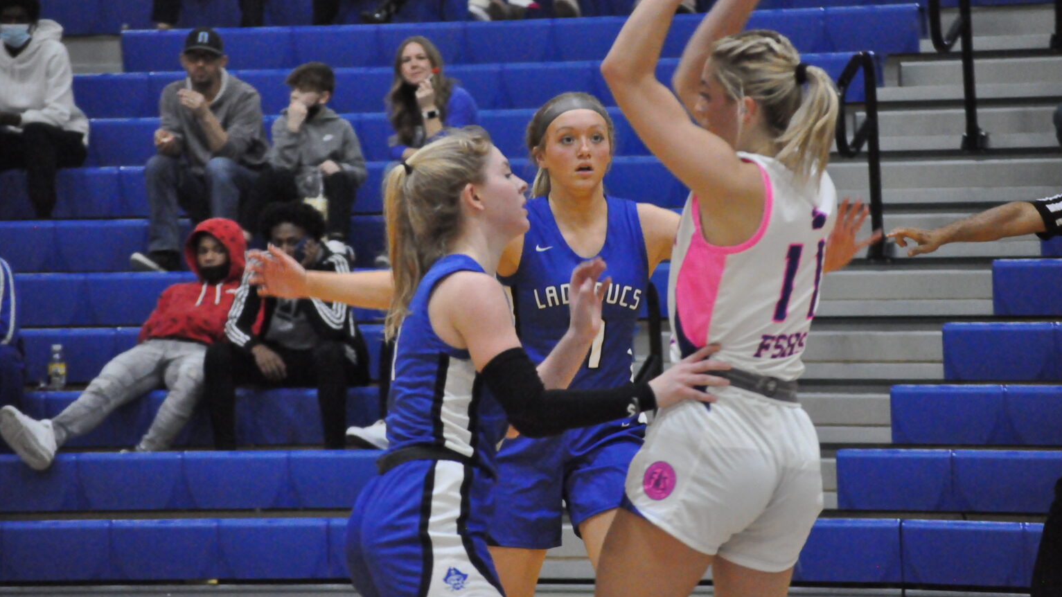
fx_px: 5534
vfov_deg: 6.2
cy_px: 253
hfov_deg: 11.0
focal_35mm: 197
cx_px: 531
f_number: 4.8
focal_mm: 125
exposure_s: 1/250
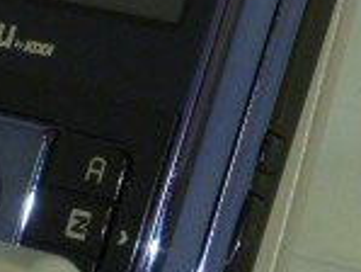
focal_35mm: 301
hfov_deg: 6.6
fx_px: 3142
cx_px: 174
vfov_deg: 4.9
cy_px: -175
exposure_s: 1/40
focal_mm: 12.4
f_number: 5.1
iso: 200
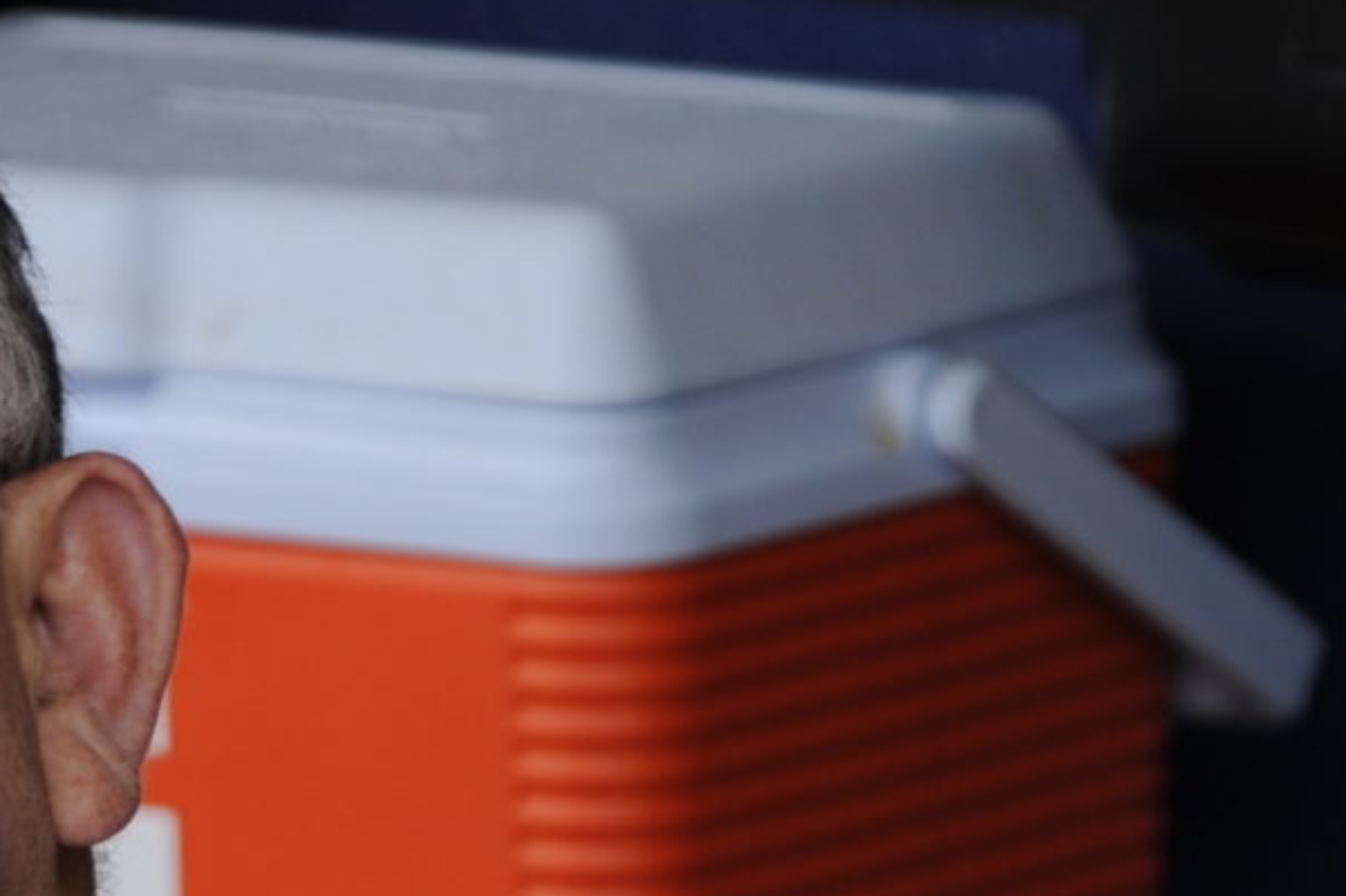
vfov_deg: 1.6
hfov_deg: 2.4
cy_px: 1166
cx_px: -271
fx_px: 31837
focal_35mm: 852
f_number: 3.5
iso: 400
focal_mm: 200
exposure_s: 1/250
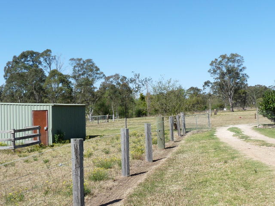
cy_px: 103
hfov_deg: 39.7
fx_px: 381
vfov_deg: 30.3
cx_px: 138
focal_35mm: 48
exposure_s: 1/400
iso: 100
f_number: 5.6
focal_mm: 4.8
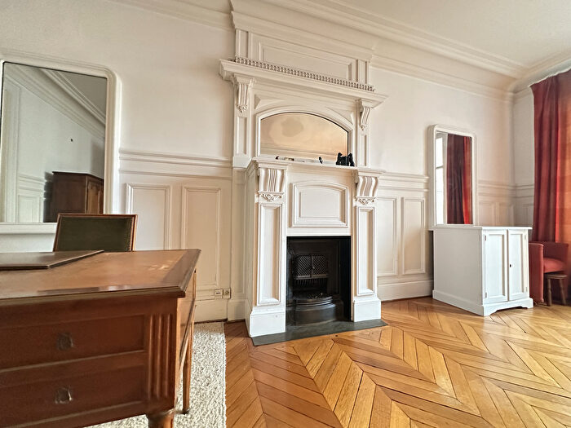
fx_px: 231
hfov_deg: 102.1
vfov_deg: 85.7
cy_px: 214
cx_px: 286
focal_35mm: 14
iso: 1000
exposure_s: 1/50
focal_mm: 2.22
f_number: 2.2
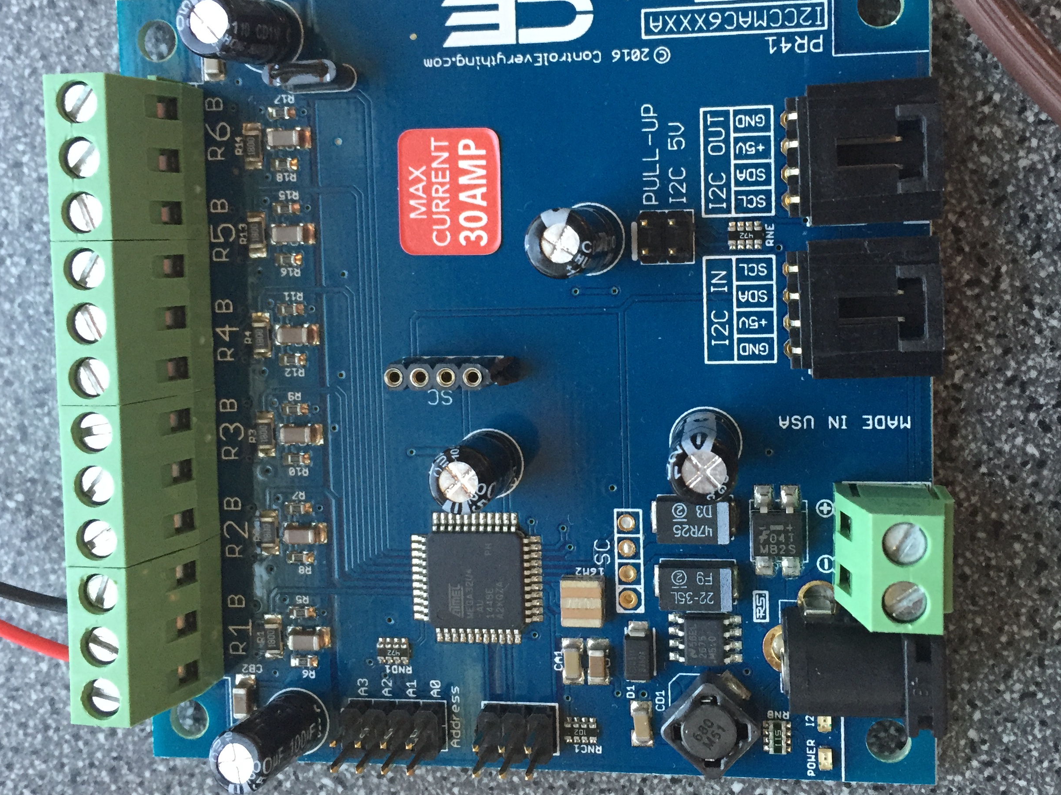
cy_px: 325
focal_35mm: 39
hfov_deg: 47.8
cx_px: 579
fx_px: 1195
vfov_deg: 36.7
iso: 160
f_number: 2.2
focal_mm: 4.15
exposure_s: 1/30
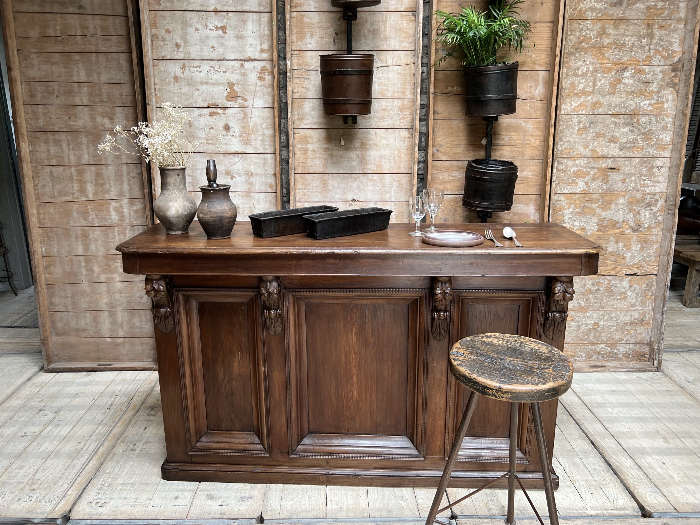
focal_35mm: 26
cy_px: 262
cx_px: 350
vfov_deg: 53.1
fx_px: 526
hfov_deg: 67.3
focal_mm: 5.7
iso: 80
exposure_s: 1/121
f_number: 1.5
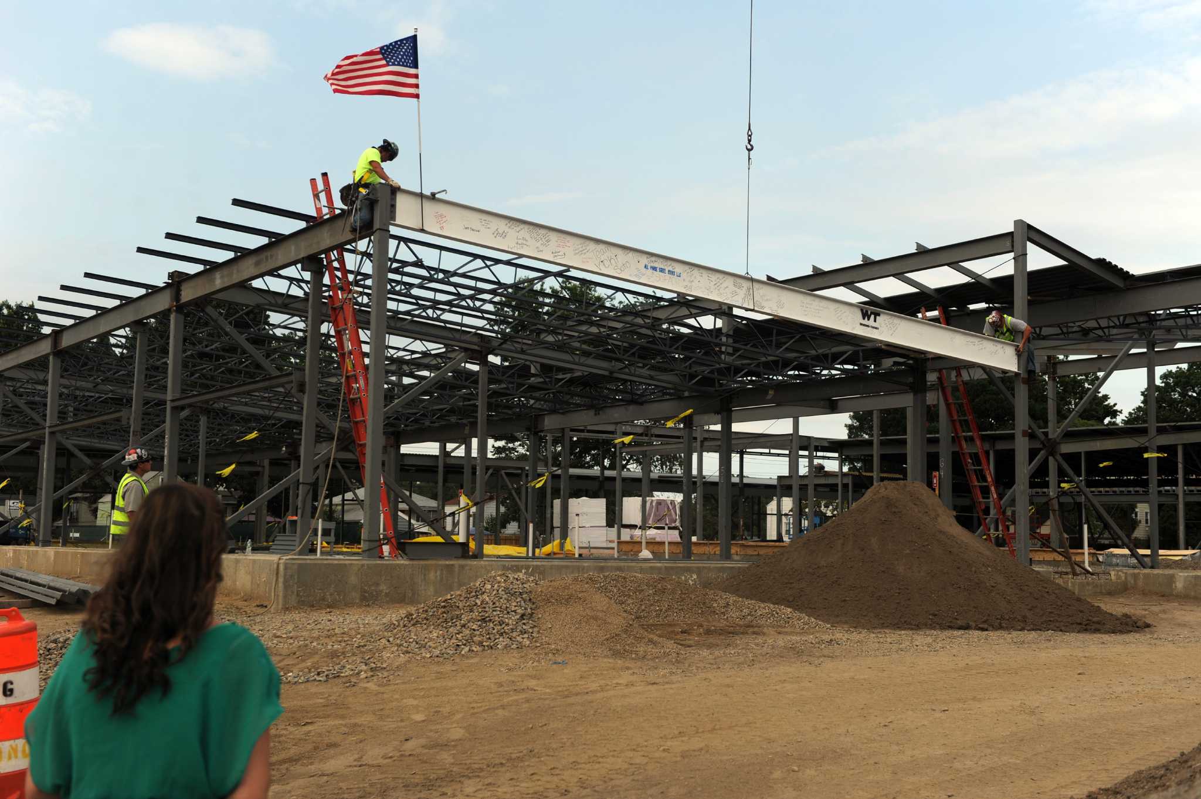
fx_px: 1500
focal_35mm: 45
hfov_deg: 43.6
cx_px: 600
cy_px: 400
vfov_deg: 29.8
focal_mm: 45
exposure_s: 1/1000
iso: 200
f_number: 5.6
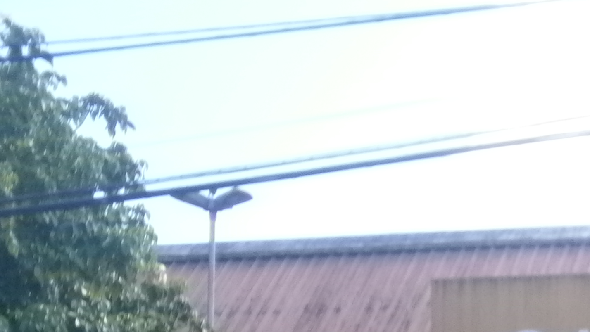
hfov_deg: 17.9
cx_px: 579
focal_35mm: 117
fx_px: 1831
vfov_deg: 10.1
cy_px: 463
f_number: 9.7
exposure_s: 1/50
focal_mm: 8.3
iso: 80
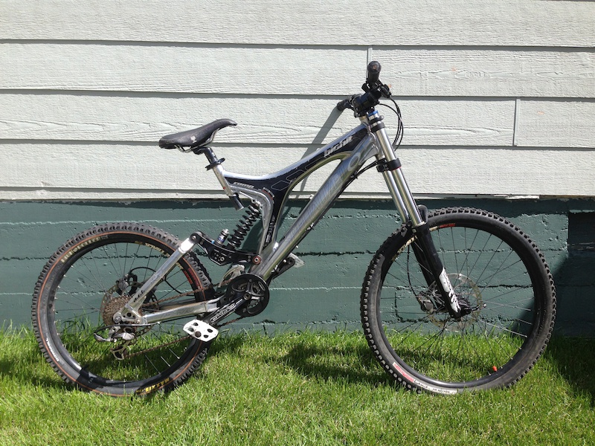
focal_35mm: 33
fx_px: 567
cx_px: 298
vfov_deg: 42.9
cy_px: 223
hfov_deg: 55.4
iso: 50
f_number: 2.4
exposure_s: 1/1004
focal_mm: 4.12
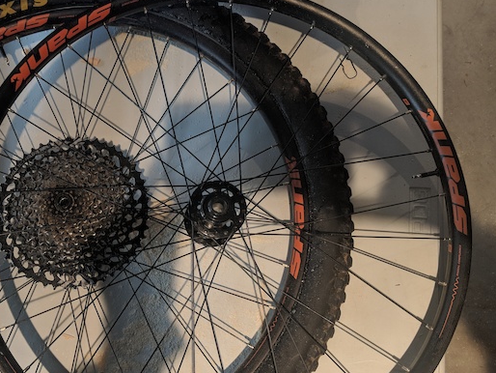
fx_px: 602
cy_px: 230
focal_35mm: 42
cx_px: 159
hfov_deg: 44.0
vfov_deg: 34.2
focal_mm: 4.44
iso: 102
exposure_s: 1/40.1
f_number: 1.8
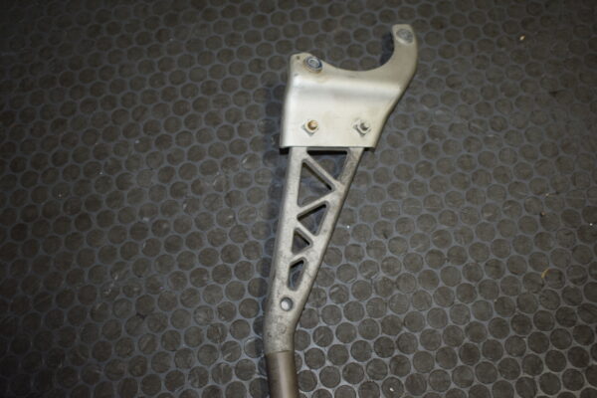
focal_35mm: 42
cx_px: 298
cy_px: 199
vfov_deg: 31.9
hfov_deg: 46.4
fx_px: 696
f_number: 4.2
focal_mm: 28
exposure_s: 1/60
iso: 800
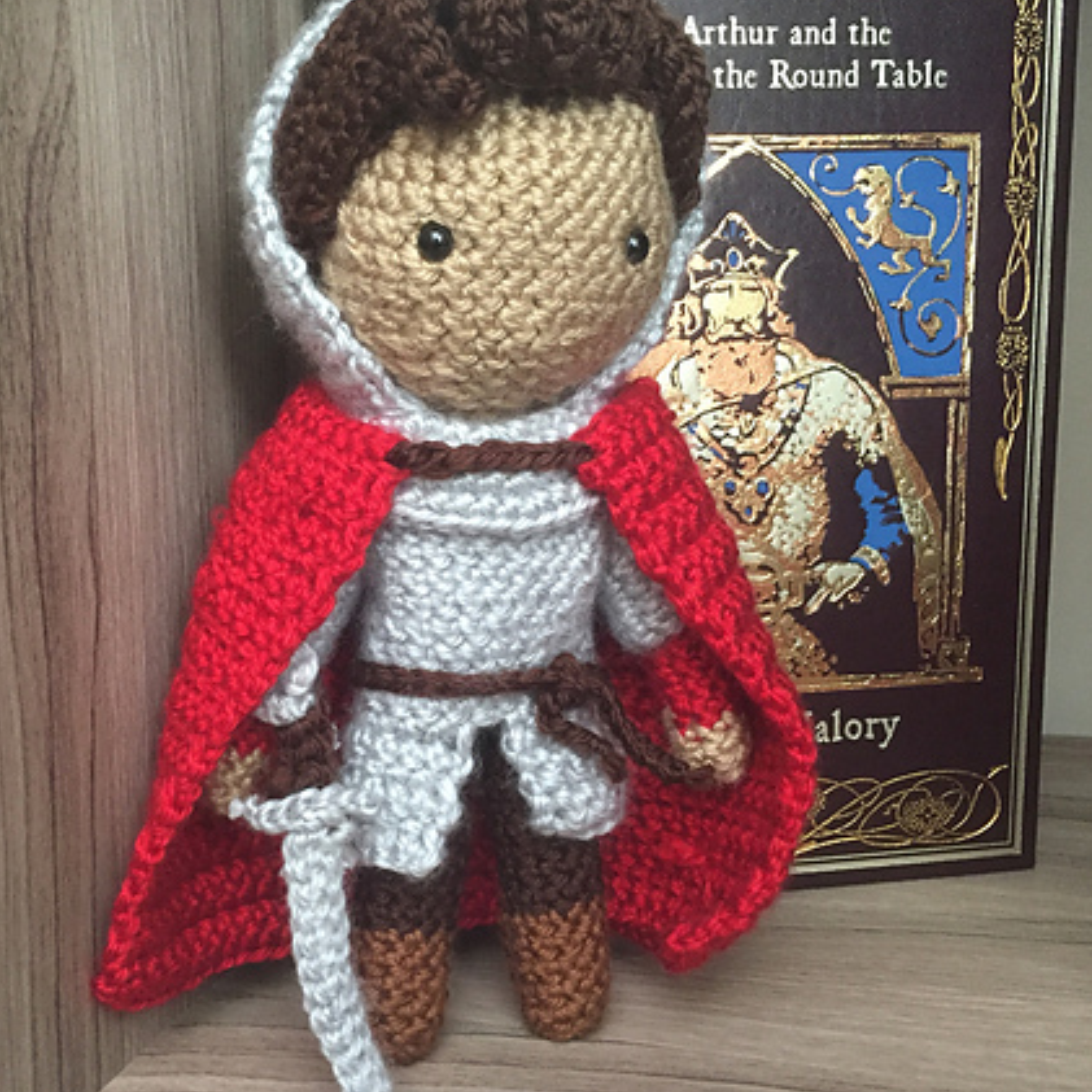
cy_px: 545
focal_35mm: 39
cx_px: 402
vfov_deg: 42.8
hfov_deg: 42.5
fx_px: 1392
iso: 250
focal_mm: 4.15
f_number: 2.2
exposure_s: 1/17
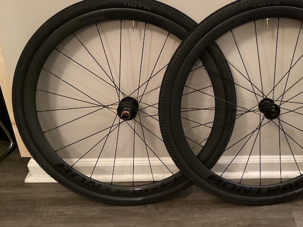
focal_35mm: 41
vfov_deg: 35.1
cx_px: 193
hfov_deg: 45.3
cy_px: 102
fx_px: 359
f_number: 2.4
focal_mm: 3.3
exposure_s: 1/17
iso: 640
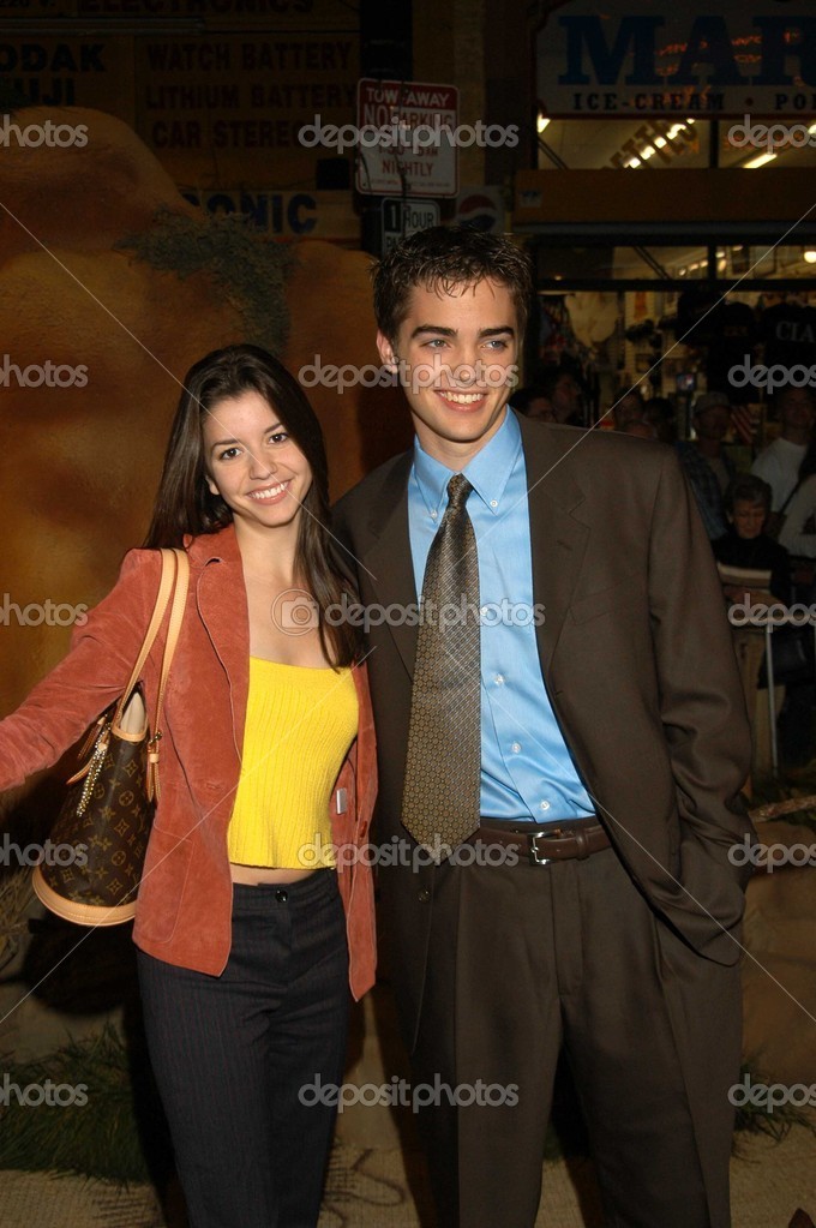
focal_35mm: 51
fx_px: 1737
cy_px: 614
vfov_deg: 38.9
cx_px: 408
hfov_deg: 26.4
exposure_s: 1/180
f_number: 7.1
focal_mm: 34
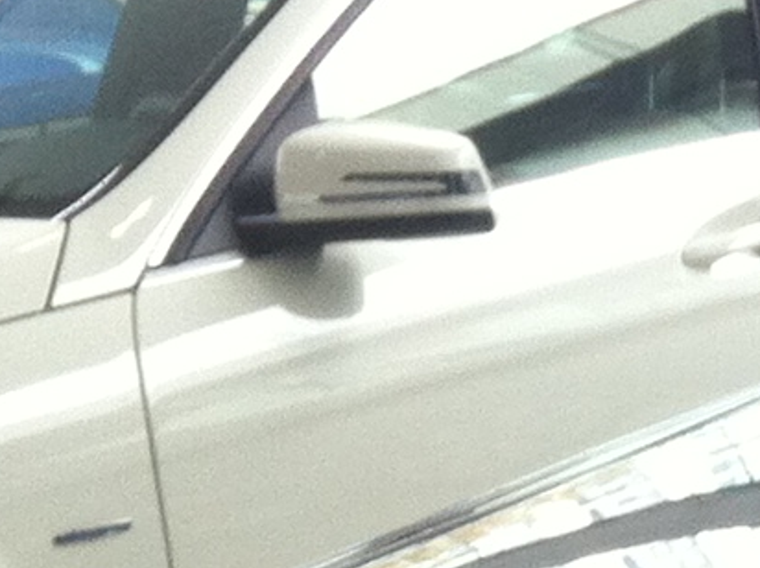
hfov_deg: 8.3
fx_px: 4825
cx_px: 1762
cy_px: 1057
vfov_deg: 6.6
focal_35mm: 220
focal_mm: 3.85
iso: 80
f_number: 2.8
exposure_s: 1/20
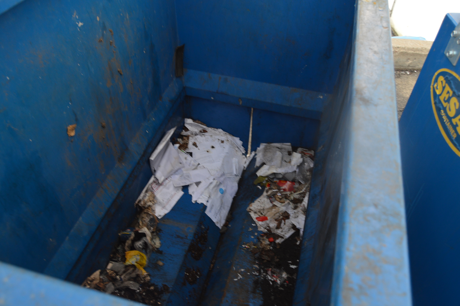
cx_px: 230
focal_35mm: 27
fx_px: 345
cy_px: 153
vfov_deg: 47.8
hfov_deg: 67.4
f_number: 4.5
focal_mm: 18
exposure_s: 1/80
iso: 400
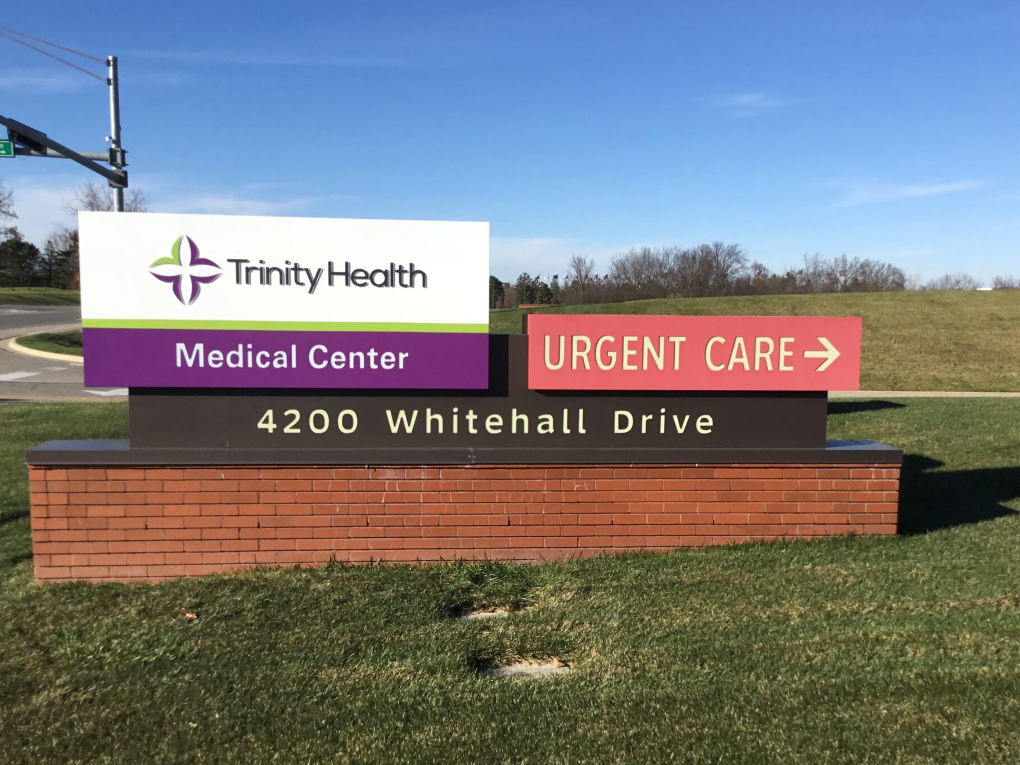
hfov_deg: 52.6
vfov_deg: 40.7
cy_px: 408
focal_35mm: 35
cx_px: 499
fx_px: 1031
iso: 25
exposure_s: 1/1381
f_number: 2.4
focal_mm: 3.3
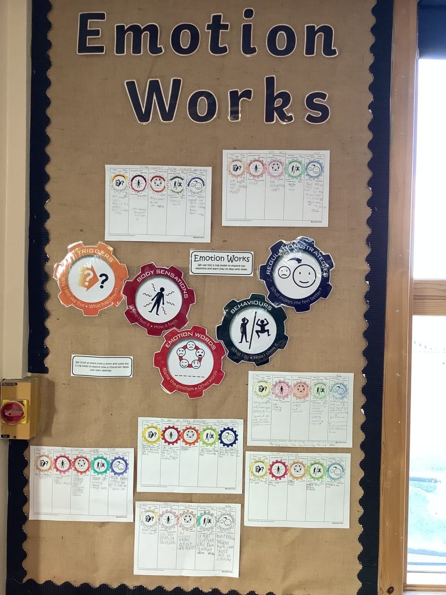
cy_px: 298
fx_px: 533
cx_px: 223
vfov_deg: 58.4
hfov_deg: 45.4
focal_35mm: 31
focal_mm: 3.3
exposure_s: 1/50
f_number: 2.4
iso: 100
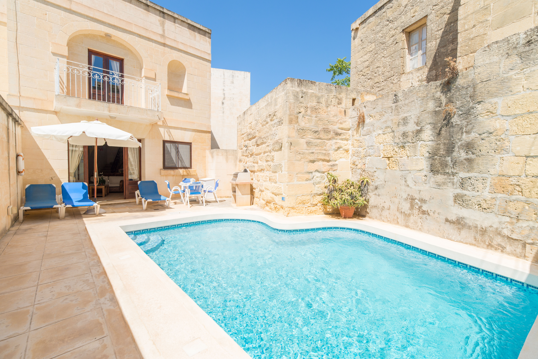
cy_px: 180
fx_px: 224
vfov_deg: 77.4
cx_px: 269
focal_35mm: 15
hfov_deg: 100.4
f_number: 11
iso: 100
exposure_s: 1/500
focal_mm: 15
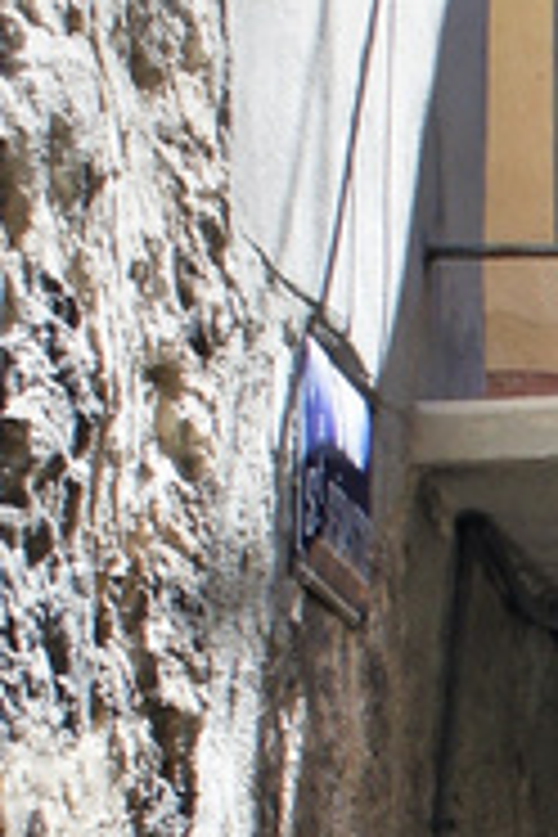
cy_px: 1152
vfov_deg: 10.0
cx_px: 1501
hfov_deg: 6.4
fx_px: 4647
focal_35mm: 200
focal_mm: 23
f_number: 6.3
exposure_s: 1/100
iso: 200
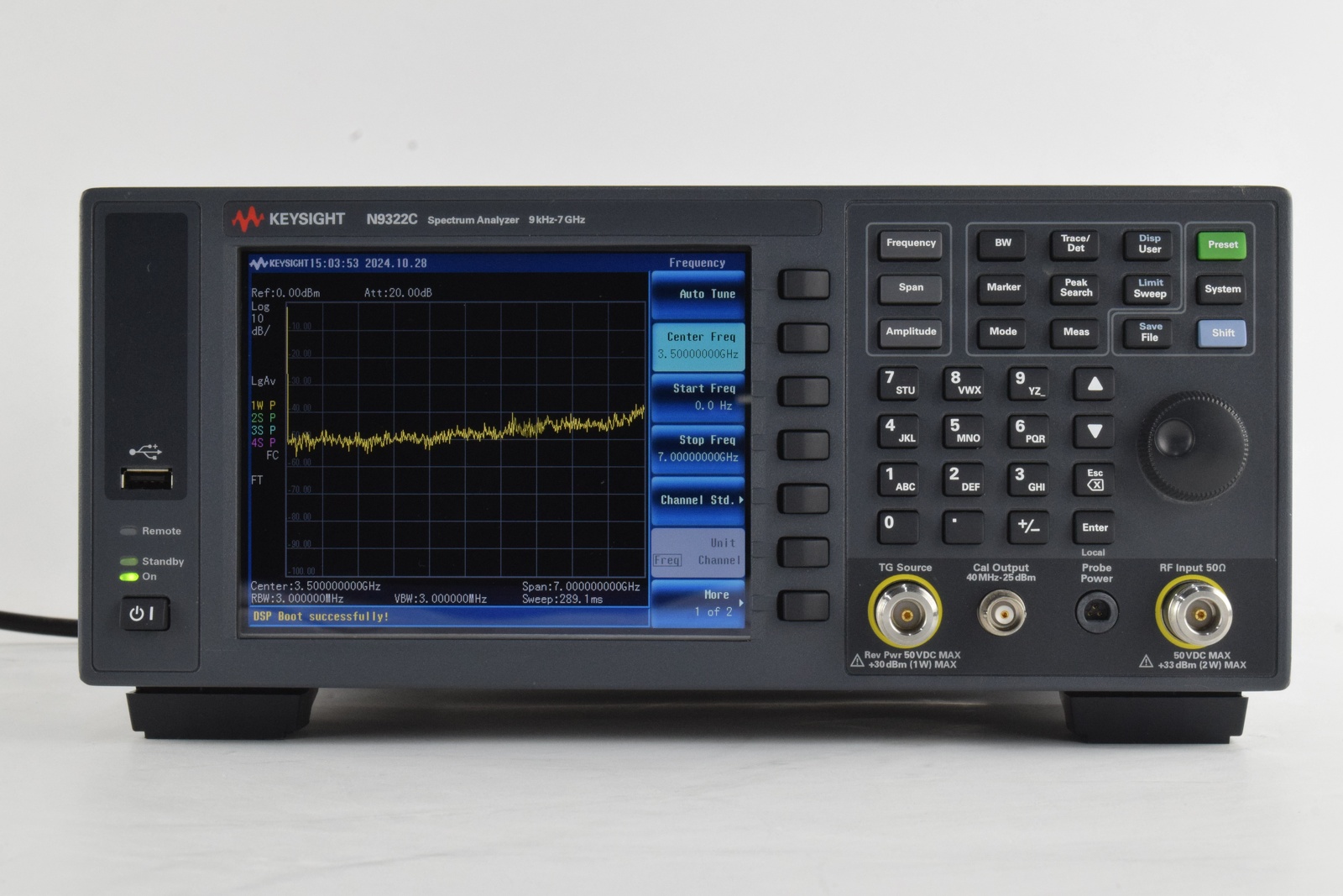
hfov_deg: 24.6
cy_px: 448
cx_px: 672
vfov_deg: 16.6
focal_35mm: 82
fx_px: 3078
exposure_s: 1/30
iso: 1600
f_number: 22
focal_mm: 55
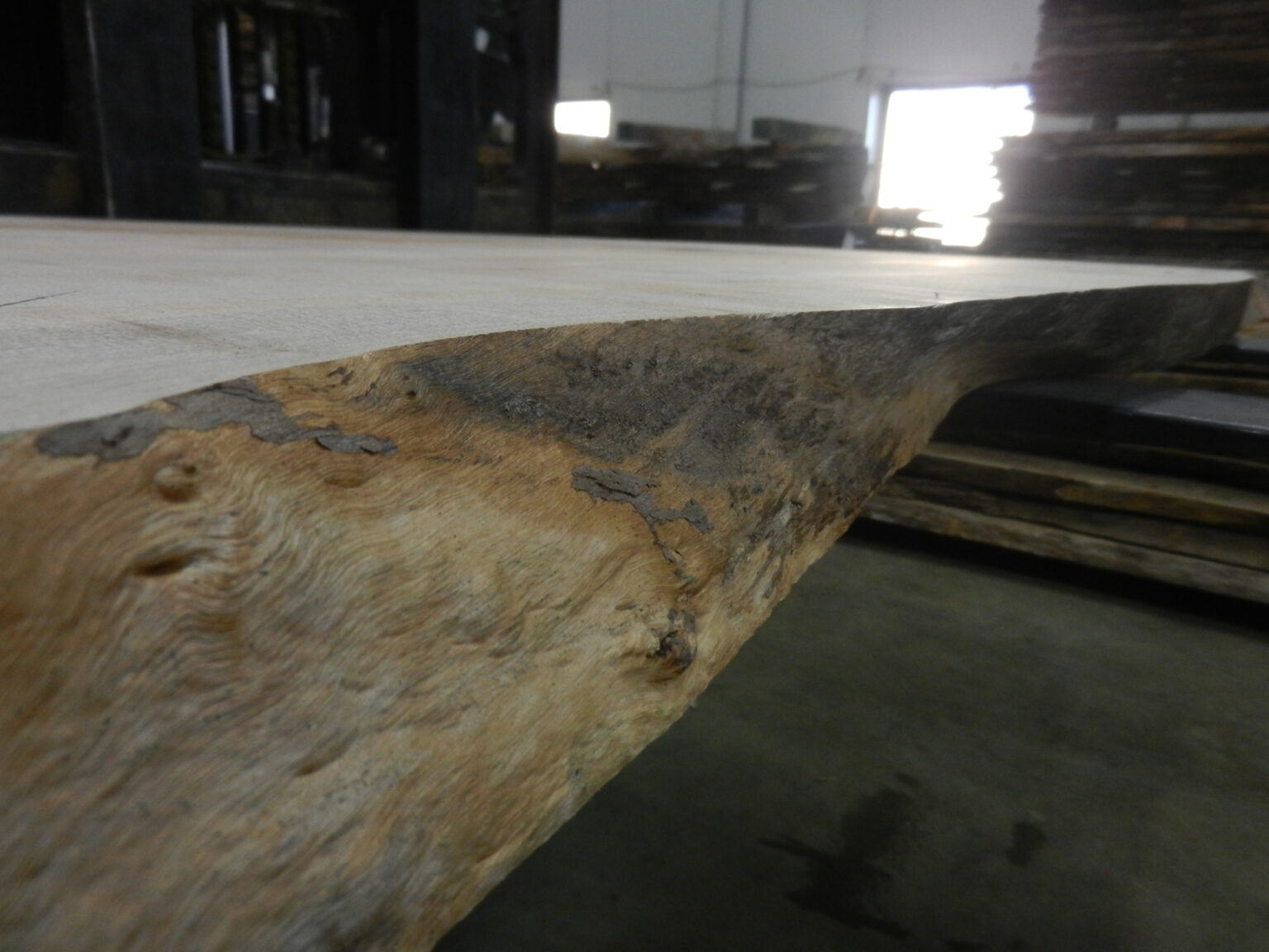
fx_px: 916
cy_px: 476
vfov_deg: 54.9
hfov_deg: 69.4
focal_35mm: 25
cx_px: 634
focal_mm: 4.5
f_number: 3.5
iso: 360
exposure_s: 1/30
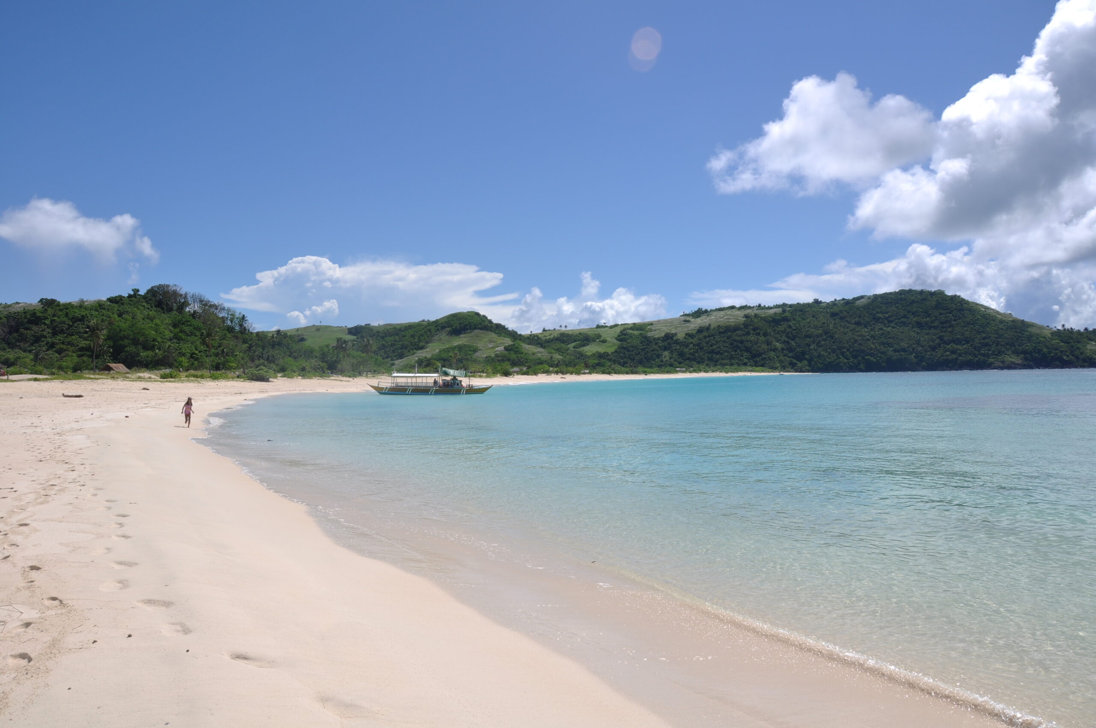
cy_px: 364
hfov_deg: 67.4
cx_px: 548
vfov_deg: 47.8
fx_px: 821
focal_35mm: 27
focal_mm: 18
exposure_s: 1/320
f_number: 9
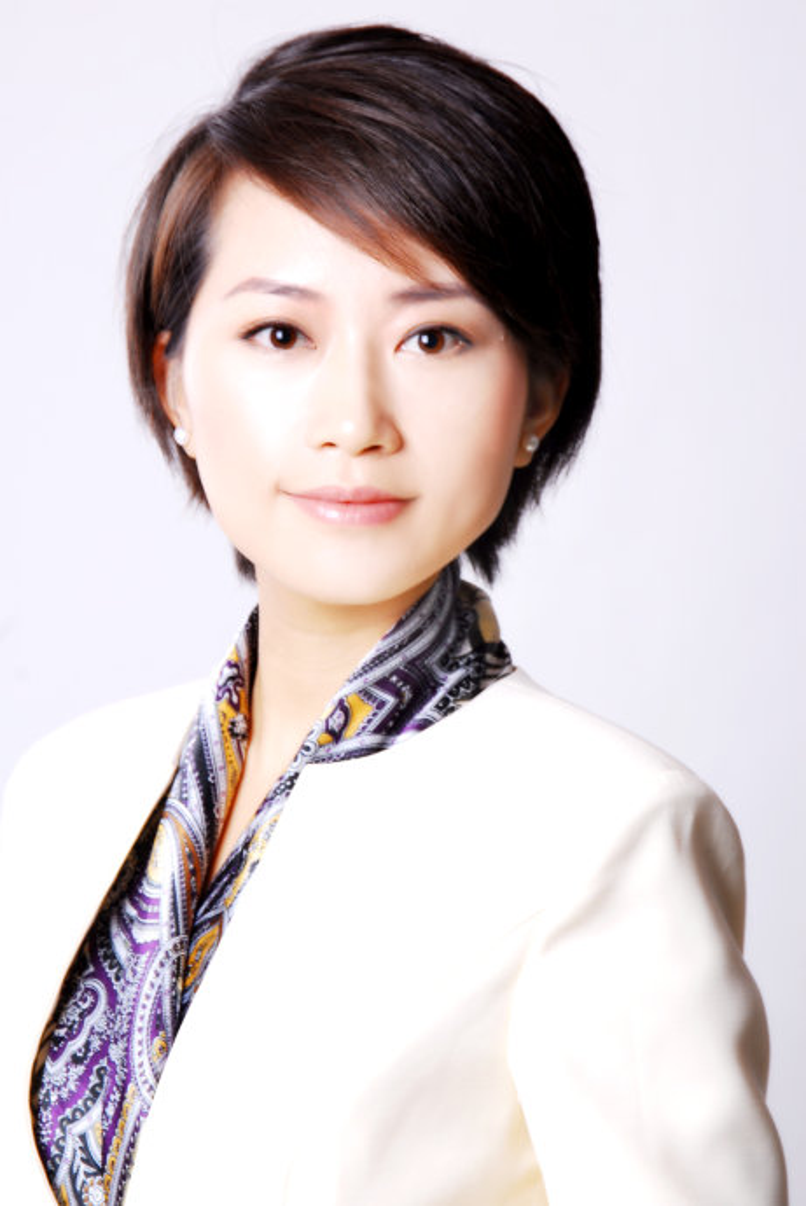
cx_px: 403
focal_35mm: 117
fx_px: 3923
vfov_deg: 17.5
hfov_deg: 11.7
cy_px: 603
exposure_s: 1/125
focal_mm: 78
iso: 125
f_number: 11
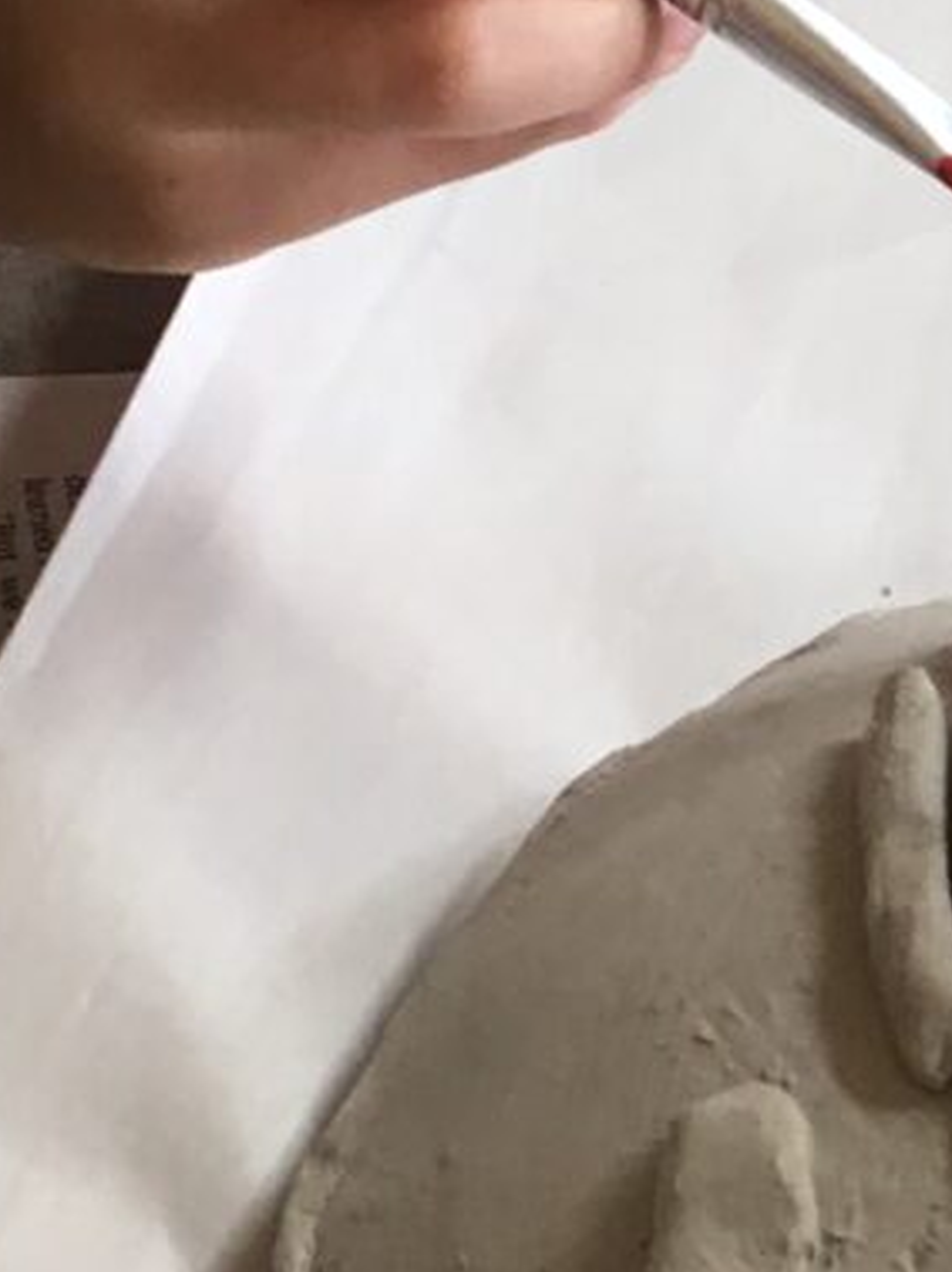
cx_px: 1568
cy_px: 224
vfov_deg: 15.0
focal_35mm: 131
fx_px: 4809
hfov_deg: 10.8
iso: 32
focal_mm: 4.15
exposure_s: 1/30
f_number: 2.2
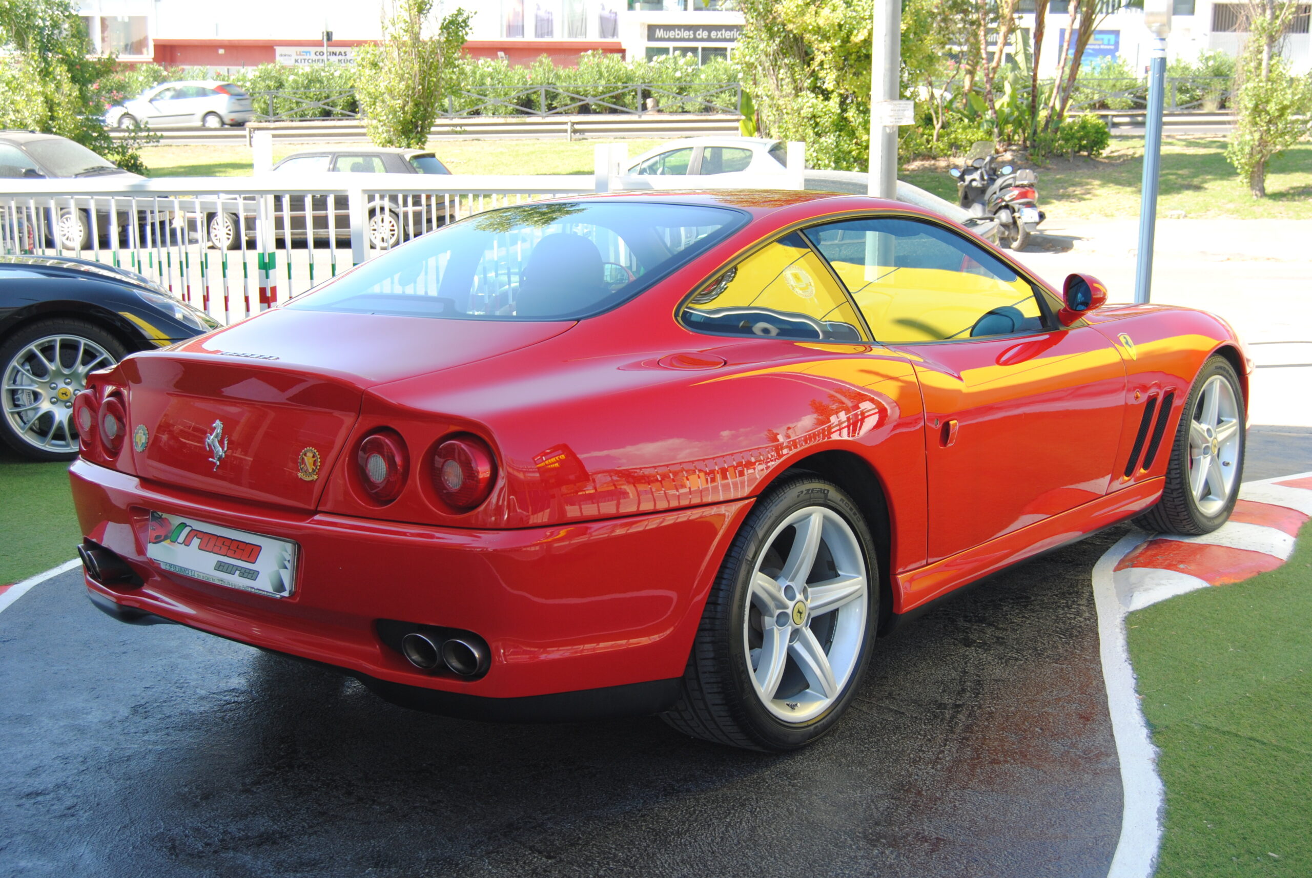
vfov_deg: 32.0
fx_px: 1533
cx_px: 656
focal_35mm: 42
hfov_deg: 46.3
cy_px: 439
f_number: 5.6
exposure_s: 1/125
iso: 140
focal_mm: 28
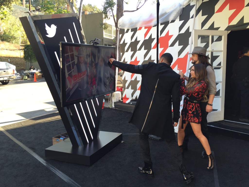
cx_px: 124
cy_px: 94
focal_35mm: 29
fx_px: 209
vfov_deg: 48.2
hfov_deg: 61.7
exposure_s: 1/120
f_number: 2.2
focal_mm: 4.15
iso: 32
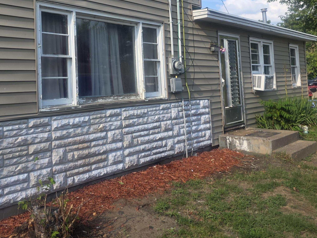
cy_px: 66
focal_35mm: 34
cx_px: 127
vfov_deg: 40.9
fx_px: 311
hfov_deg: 53.6
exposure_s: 1/3009
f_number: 1.7
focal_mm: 6.3
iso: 80
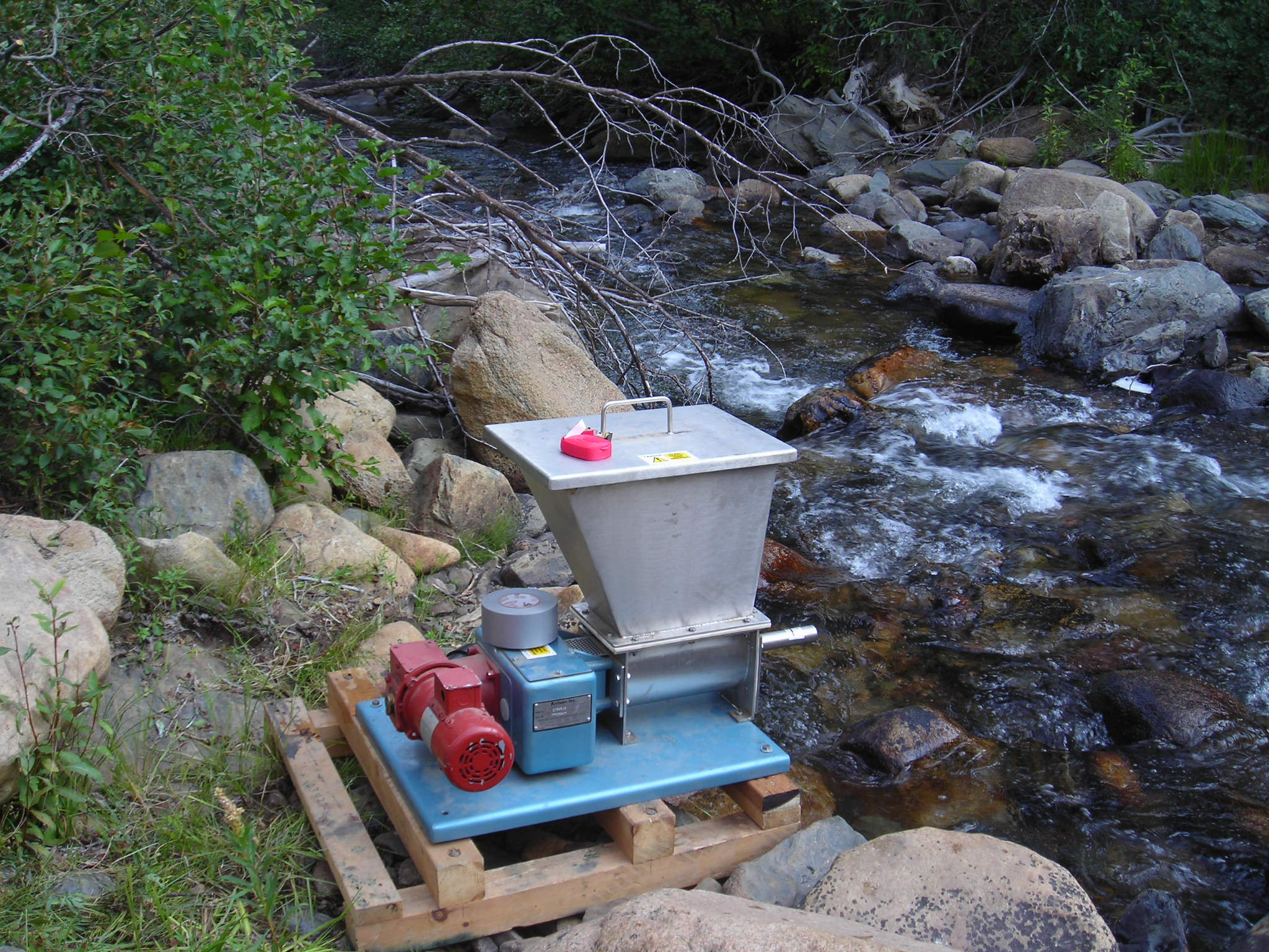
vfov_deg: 37.7
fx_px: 1393
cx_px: 634
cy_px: 476
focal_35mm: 38
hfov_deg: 49.0
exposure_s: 1/57.1
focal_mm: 6.3
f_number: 3.2
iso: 50
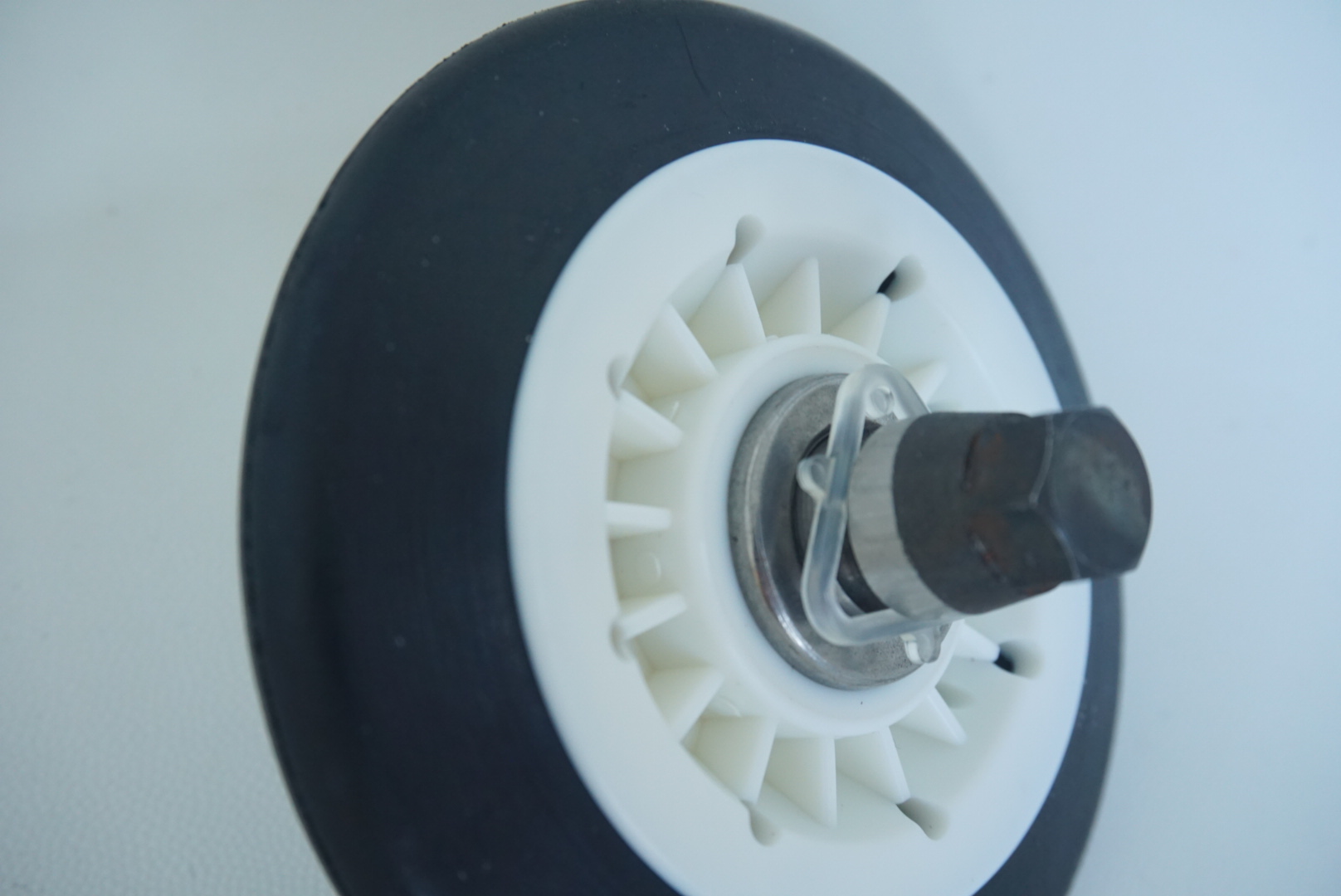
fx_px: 1733
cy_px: 448
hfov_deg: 42.3
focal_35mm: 46
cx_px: 670
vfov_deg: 29.0
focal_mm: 31
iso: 1000
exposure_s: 1/80
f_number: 8
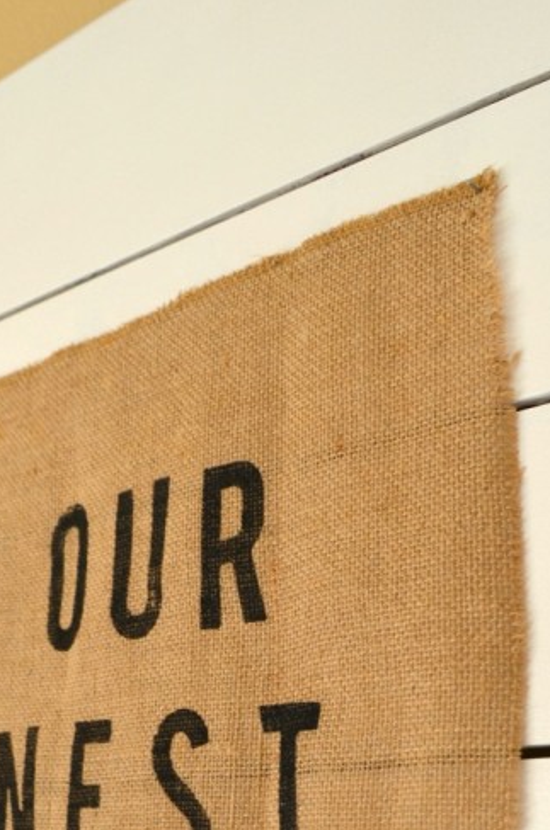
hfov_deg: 21.5
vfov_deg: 31.1
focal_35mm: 63
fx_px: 1451
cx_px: 295
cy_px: 677
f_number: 5.6
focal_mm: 20
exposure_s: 1/60
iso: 125
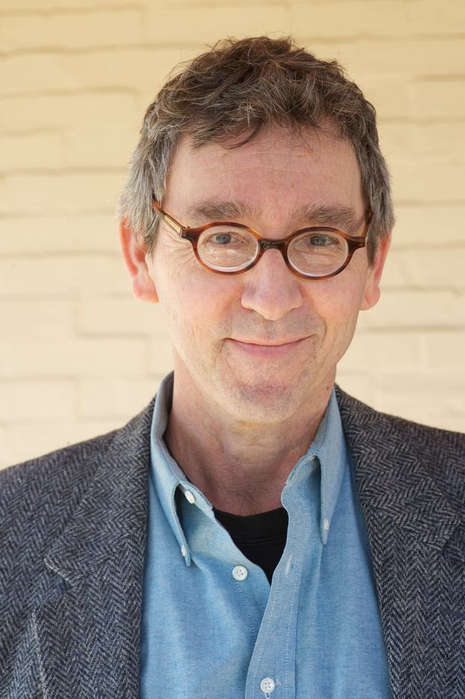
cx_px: 232
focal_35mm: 85
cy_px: 350
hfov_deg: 16.1
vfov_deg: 23.9
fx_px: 1649
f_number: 6.3
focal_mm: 85
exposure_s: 1/160
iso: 640
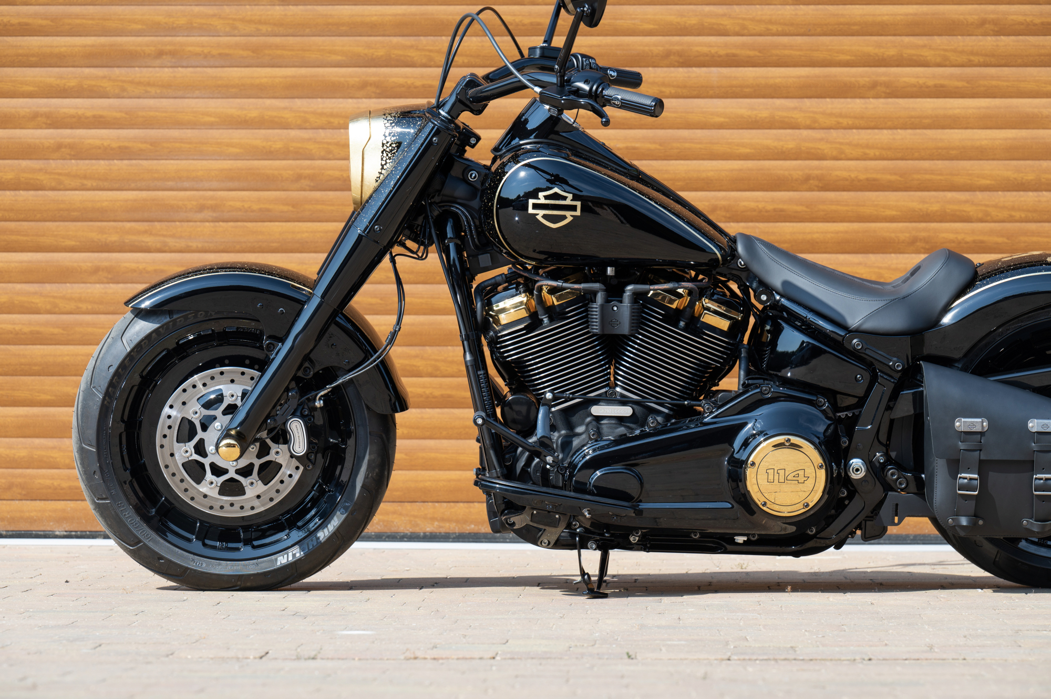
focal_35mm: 130
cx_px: 526
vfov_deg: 10.5
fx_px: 3793
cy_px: 350
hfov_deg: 15.8
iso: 100
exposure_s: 1/160
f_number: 7.1
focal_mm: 130
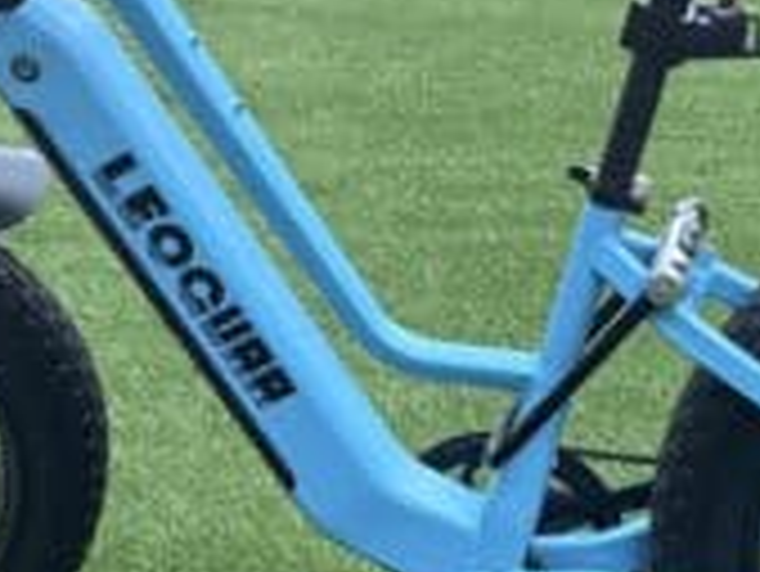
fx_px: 2593
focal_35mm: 118
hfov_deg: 16.7
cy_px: 468
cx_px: 441
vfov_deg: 12.5
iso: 40
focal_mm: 5.96
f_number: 1.6
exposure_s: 1/239
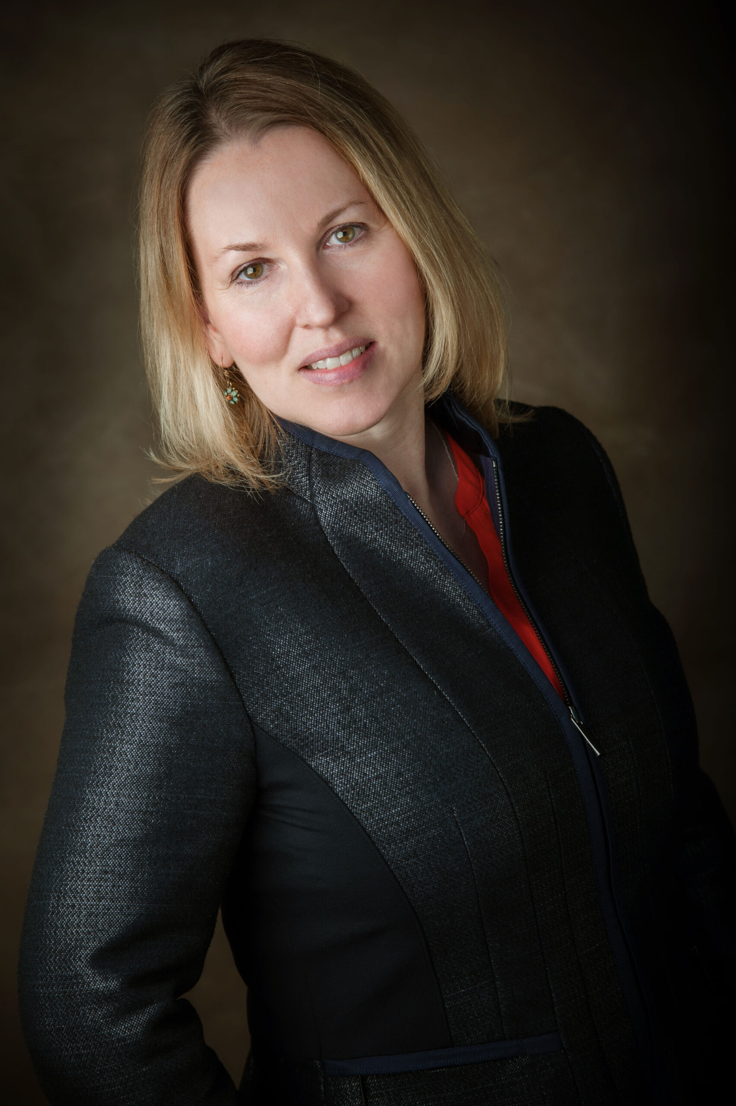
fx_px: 5067
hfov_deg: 8.3
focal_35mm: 165
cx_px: 368
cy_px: 553
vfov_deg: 12.5
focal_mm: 165
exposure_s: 1/250
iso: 200
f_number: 7.1
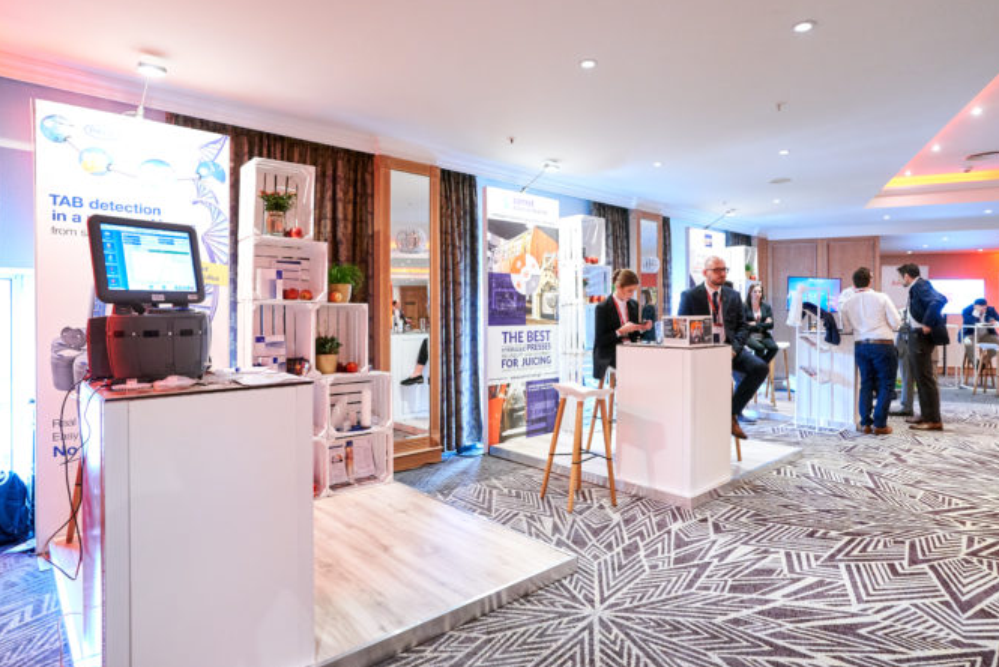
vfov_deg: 62.0
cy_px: 319
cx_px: 499
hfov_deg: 84.0
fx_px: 555
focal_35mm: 20
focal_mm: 19
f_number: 4
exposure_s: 1/60
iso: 2500
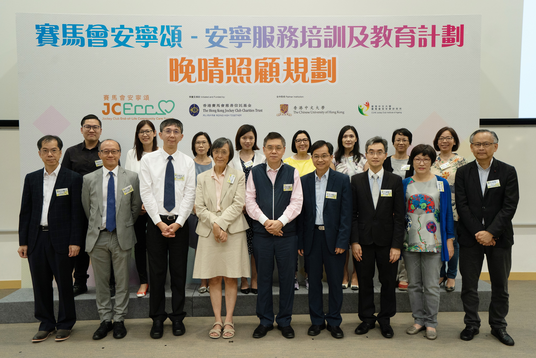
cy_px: 179
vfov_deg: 42.3
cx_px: 268
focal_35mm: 31
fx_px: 462
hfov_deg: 60.3
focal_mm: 31
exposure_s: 1/100
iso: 2500
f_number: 4.5
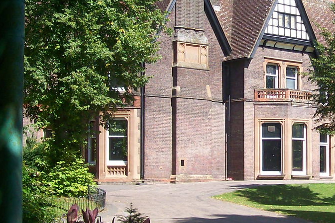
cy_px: 138
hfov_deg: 22.6
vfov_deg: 15.4
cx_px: 259
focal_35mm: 89
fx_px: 828
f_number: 2.7
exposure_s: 1/819
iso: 80
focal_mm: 6
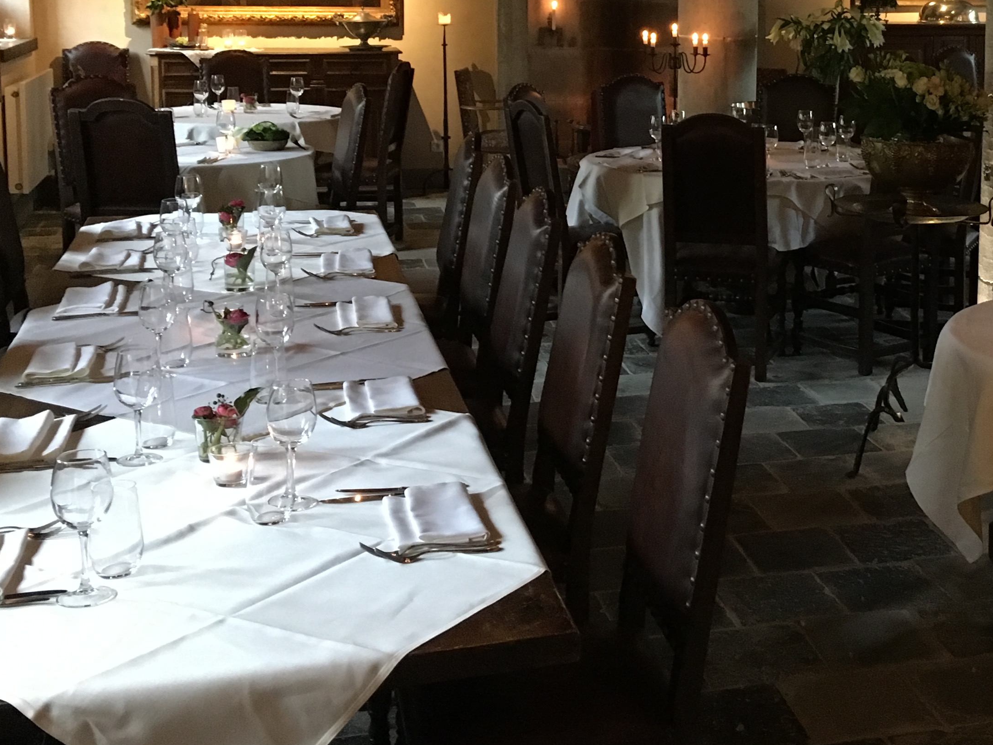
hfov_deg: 34.8
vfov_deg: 26.5
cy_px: 138
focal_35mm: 54
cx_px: 740
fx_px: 1549
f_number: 2.2
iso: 250
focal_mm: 4.15
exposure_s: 1/17
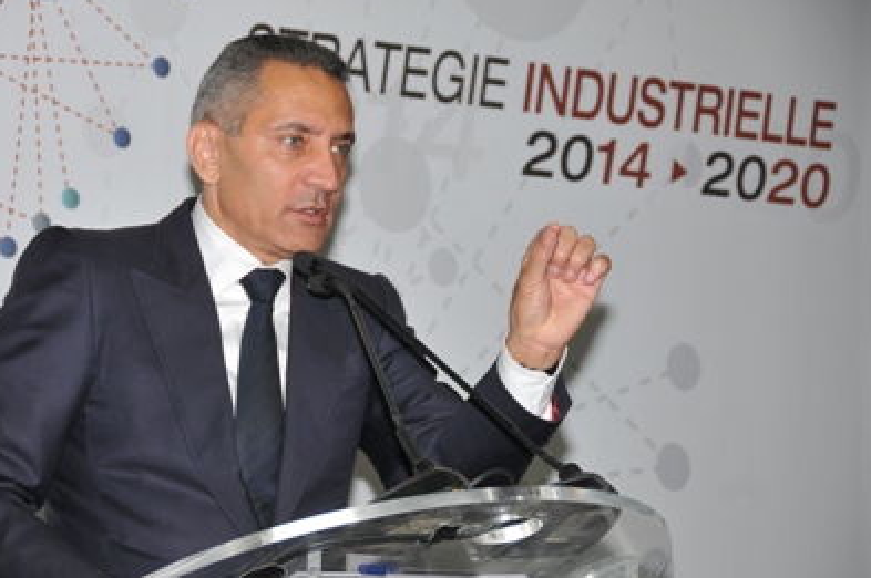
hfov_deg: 12.6
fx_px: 3928
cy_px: 308
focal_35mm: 163
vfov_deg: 8.4
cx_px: 381
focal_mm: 95
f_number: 5.3
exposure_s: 1/60
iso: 320
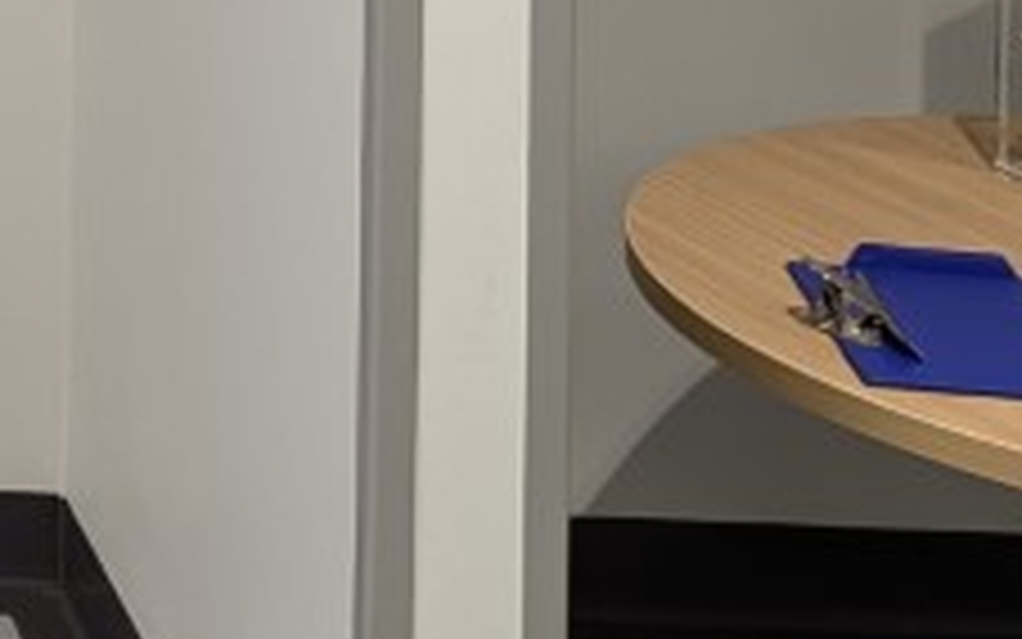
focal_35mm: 134
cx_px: -1132
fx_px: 3733
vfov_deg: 8.9
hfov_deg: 13.1
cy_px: -868
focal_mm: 6.81
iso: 104
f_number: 1.85
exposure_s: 1/77.5
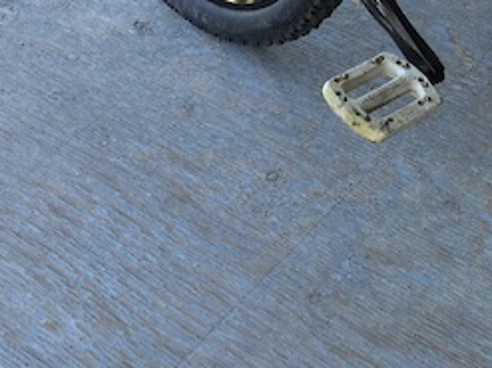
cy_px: -64
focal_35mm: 94
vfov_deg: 15.2
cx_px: 572
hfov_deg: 19.8
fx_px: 1335
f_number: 2.2
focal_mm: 4.15
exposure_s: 1/60
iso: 40
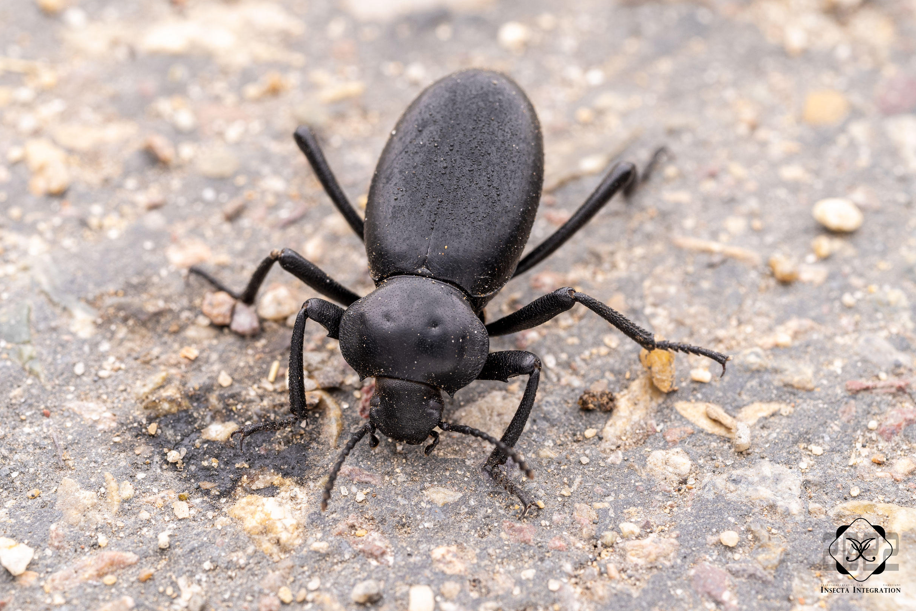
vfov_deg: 26.5
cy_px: 300
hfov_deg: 38.9
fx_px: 1298
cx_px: 457
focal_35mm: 51
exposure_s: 1/200
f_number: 14
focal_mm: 50
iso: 200
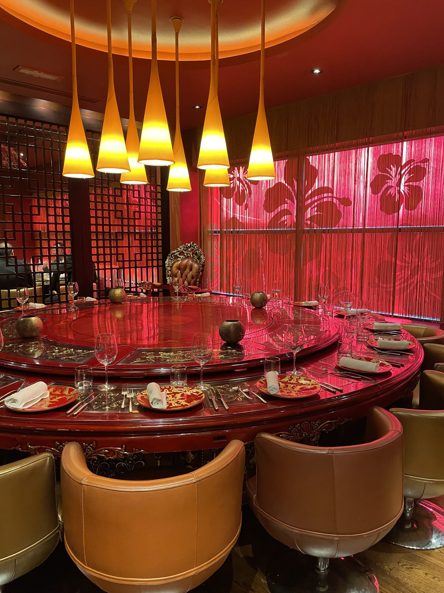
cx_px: 222
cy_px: 296
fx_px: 445
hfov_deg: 53.1
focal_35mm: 26
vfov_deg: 67.3
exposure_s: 1/50
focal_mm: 4.2
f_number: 1.6
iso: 320
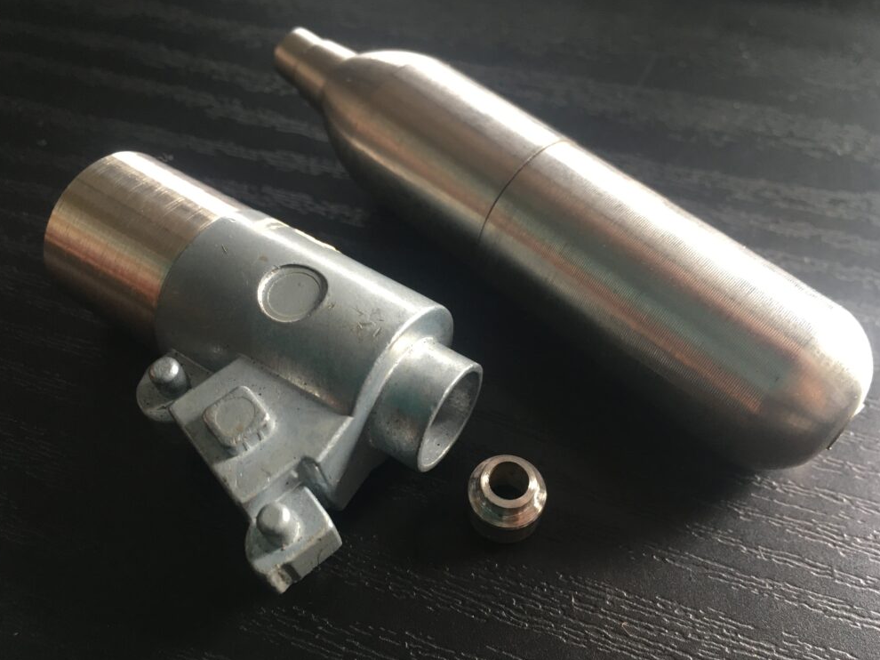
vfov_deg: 46.8
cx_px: 442
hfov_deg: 60.0
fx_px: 762
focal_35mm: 30
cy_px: 322
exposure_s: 1/30
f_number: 2.2
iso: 80
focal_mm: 4.15
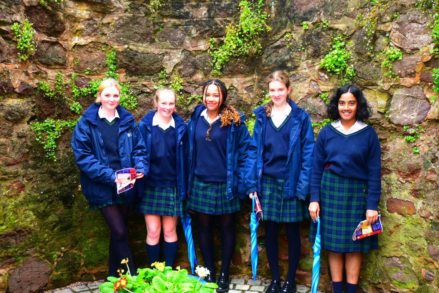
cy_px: 146
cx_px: 220
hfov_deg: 49.6
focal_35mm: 39
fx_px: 476
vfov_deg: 34.2
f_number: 4.5
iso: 500
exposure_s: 1/125
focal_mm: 26
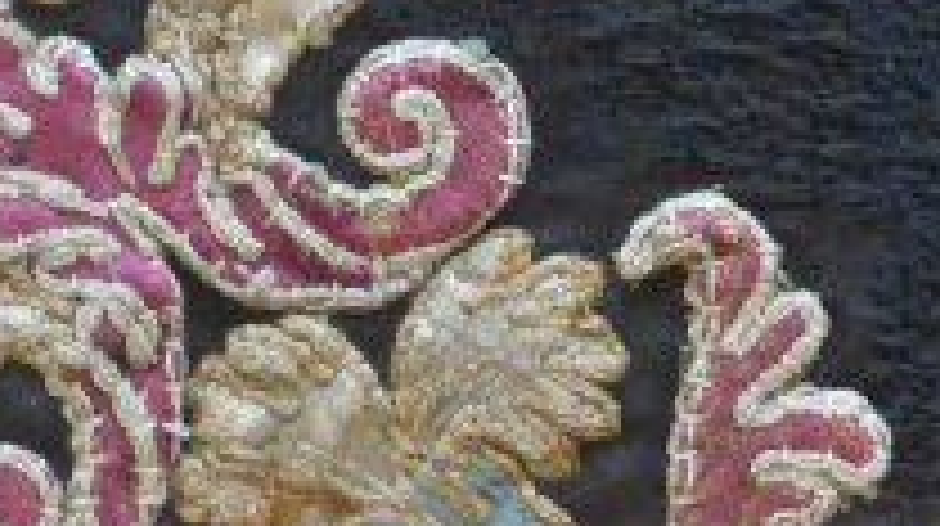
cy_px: -202
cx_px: -40
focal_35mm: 166
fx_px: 4133
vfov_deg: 7.2
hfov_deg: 12.8
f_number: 4.4
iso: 400
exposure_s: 1/8
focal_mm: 9
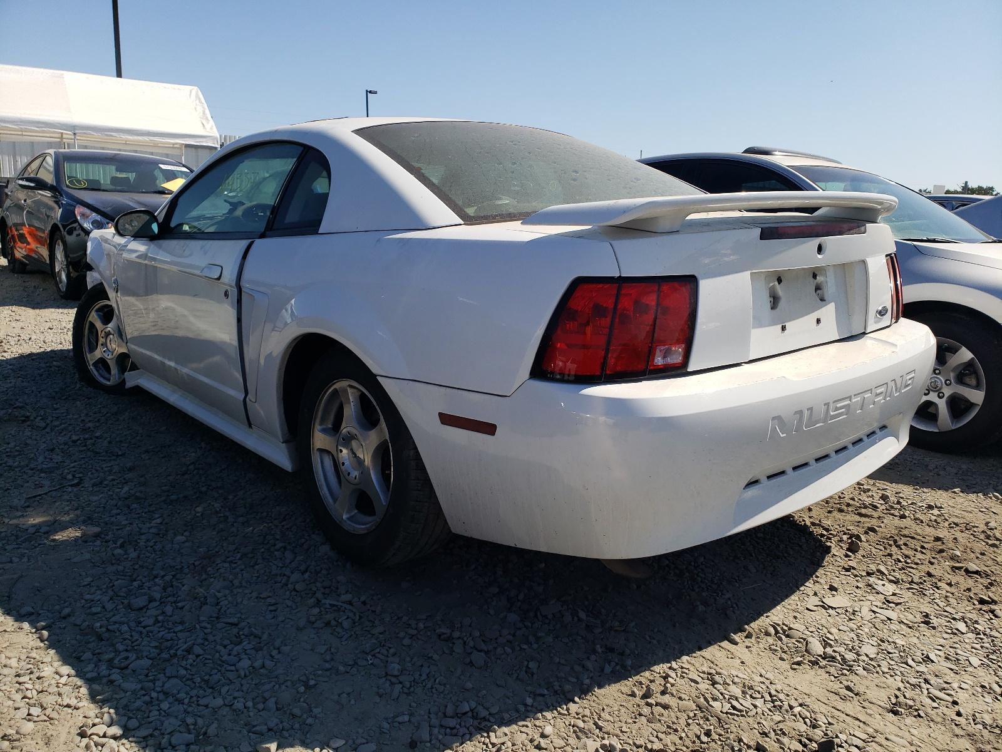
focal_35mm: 26
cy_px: 376
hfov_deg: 67.3
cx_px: 501
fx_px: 753
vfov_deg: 53.1
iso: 50
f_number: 1.5
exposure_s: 1/1667
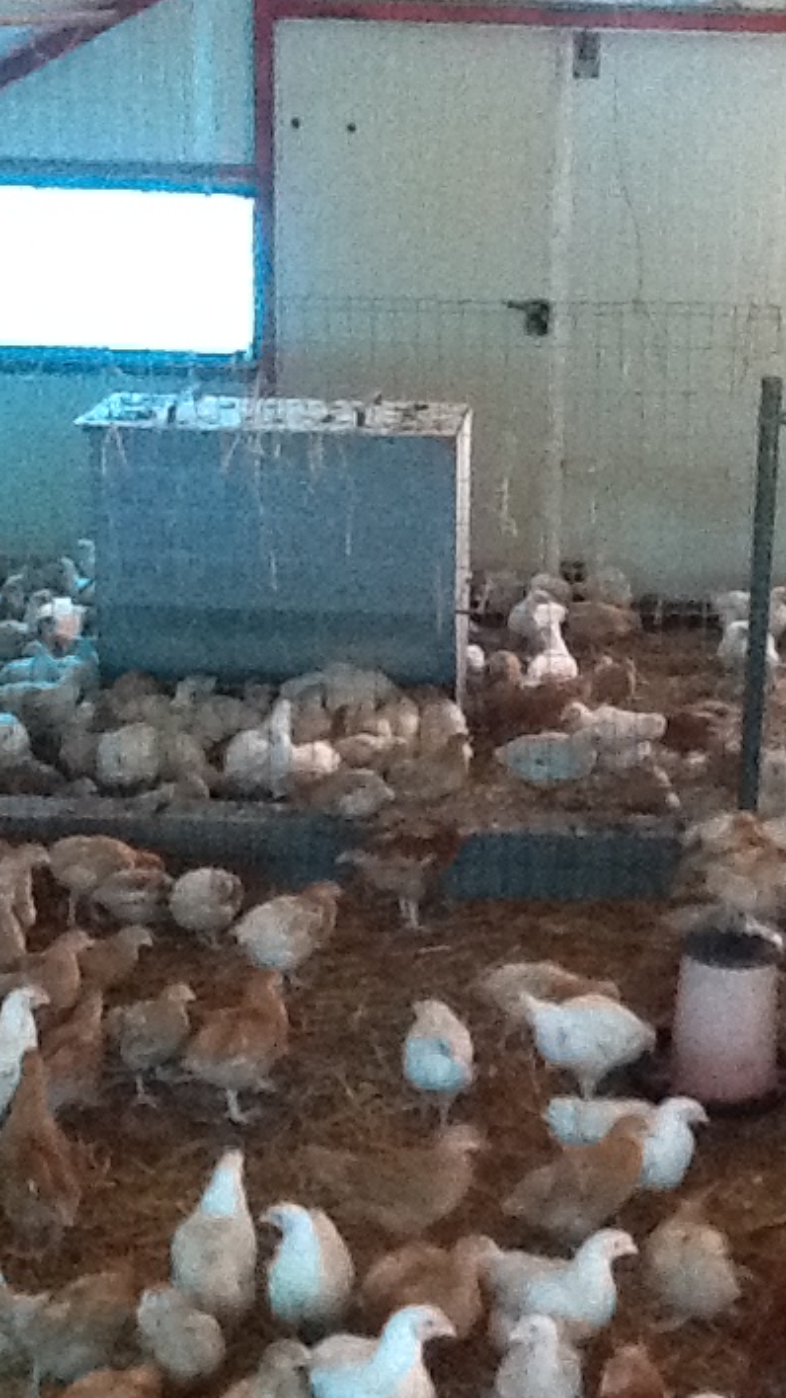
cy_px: 703
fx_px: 2410
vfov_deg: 32.4
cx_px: 596
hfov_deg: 18.4
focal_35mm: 65
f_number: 2.4
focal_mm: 2.03
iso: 320
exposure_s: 1/20
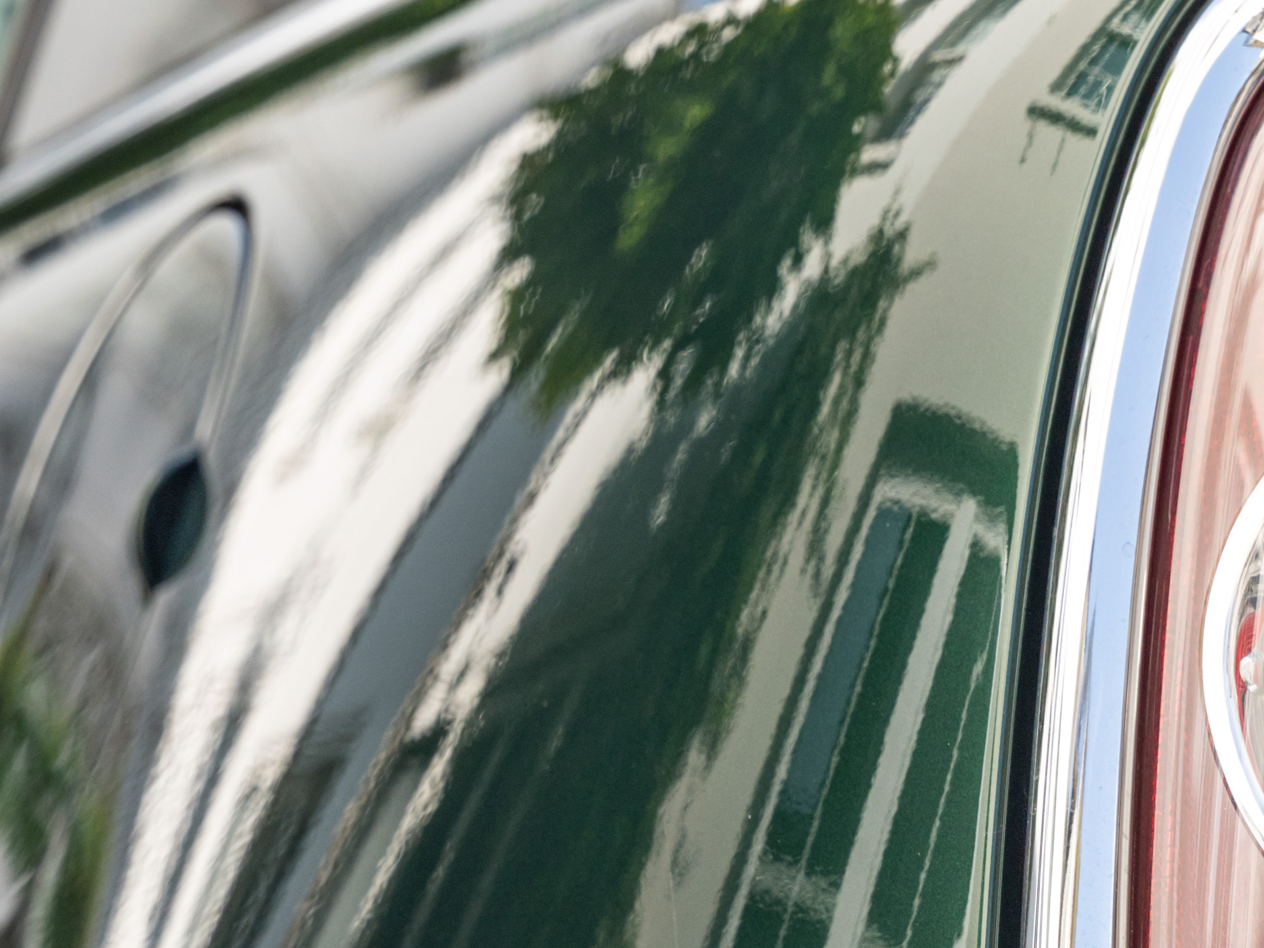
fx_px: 6620
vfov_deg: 8.2
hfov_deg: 10.6
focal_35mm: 181
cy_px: 653
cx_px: 1676
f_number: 5.6
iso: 160
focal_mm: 49.9
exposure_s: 1/100
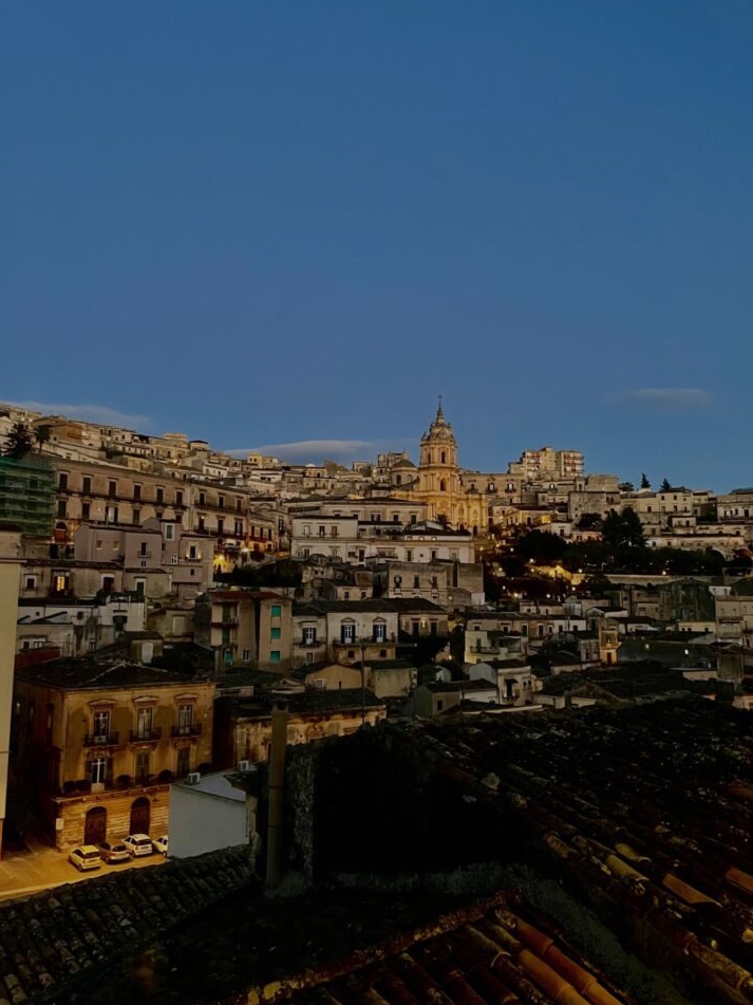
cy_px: 516
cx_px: 402
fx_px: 812
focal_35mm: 28
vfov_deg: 63.4
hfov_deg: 49.7
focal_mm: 4.2
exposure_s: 1/48
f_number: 1.6
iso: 500
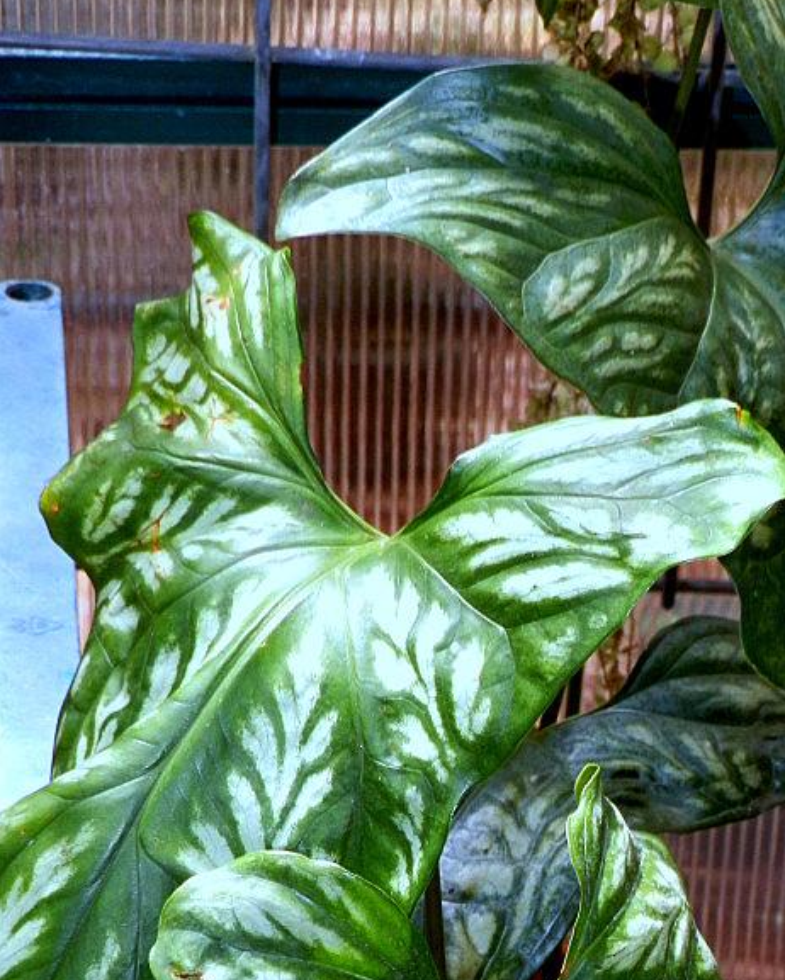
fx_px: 3367
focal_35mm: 116
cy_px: 893
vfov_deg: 16.3
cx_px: 545
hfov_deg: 13.3
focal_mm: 11.56
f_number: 4
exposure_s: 1/100
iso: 100
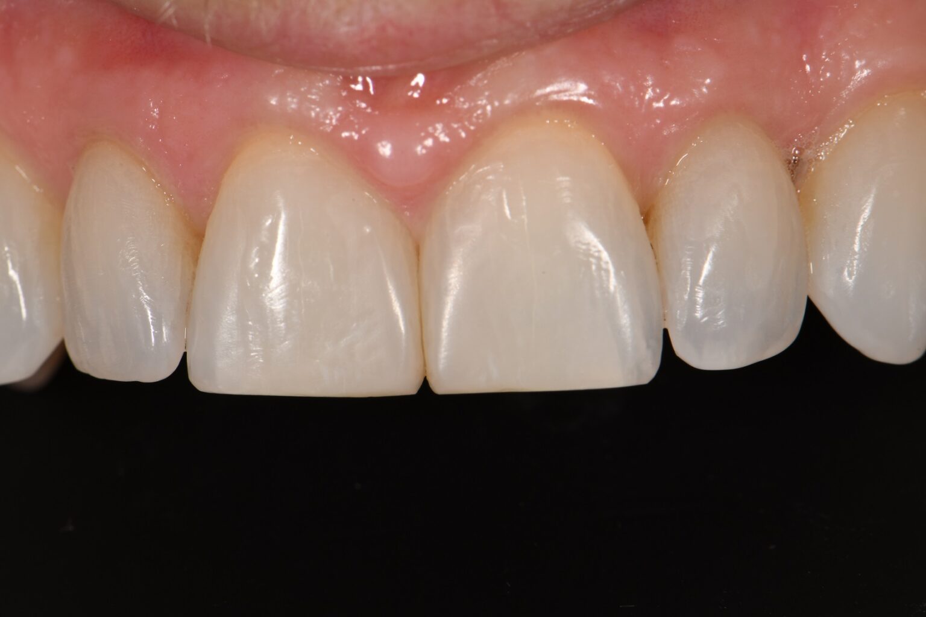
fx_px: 3240
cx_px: 463
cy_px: 308
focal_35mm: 126
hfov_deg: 16.3
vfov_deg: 10.9
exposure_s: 1/160
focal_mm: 105
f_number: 32
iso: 200
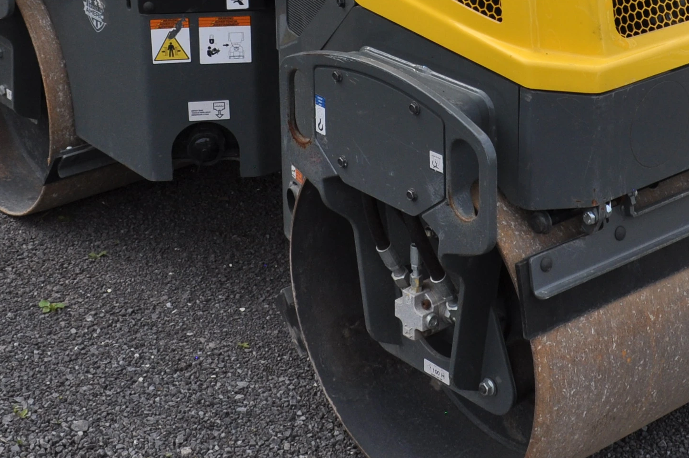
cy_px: -87
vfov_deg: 16.3
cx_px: 474
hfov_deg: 25.2
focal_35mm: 80
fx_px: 1529
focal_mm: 18
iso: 200
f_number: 8
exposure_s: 1/250
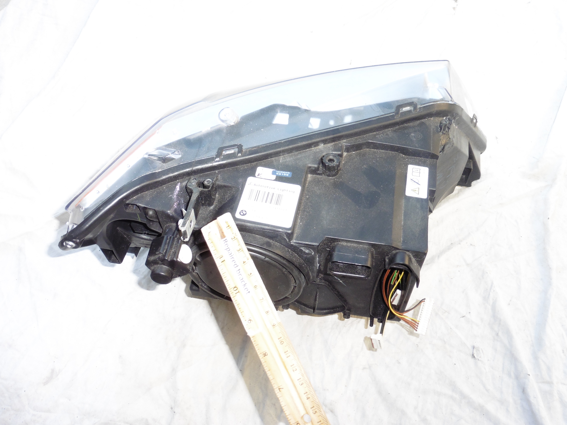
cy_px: 212
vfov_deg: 46.8
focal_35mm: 30
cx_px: 284
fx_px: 491
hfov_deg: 60.0
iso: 160
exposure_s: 1/100
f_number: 4.5
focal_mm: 5.4
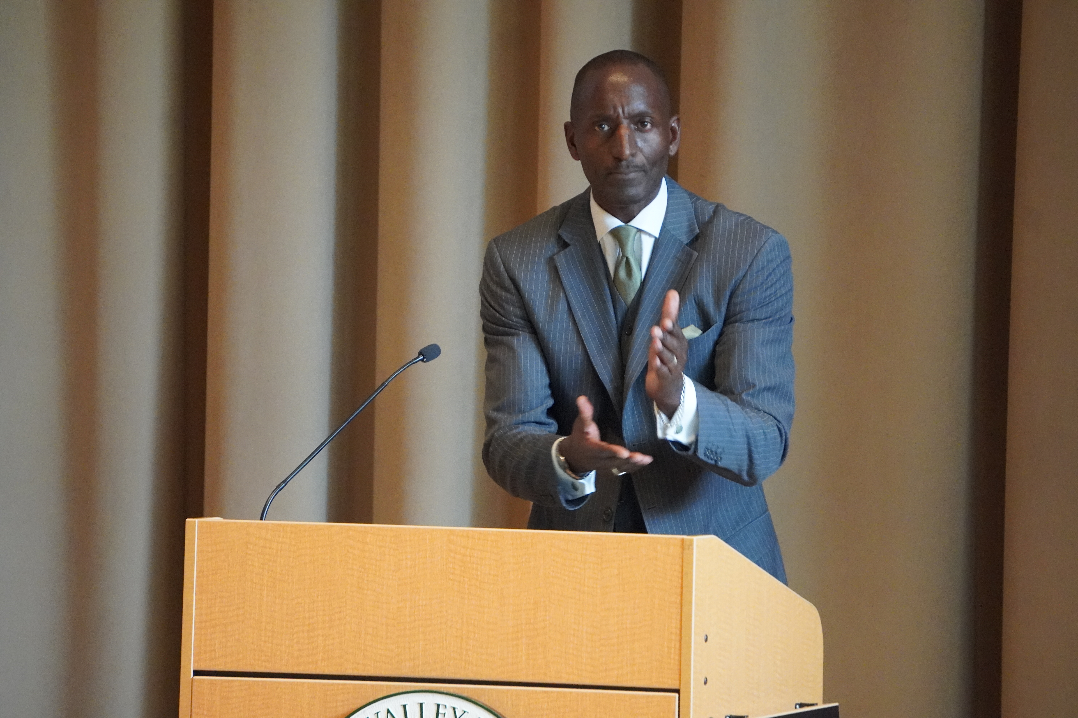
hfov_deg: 7.3
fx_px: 8444
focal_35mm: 282
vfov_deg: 4.9
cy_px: 359
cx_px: 539
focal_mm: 188
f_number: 6.3
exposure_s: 1/40
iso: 6400
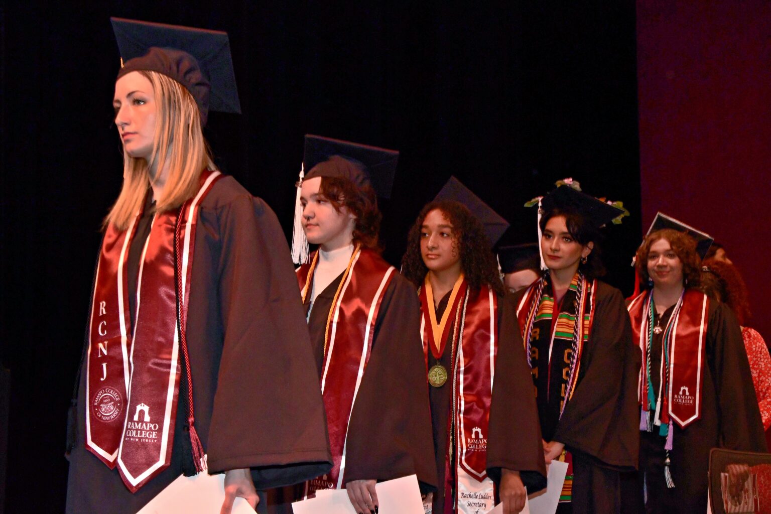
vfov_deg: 18.9
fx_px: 1542
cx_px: 386
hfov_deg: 28.1
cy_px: 257
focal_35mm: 72
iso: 2500
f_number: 16
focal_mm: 48
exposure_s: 1/200
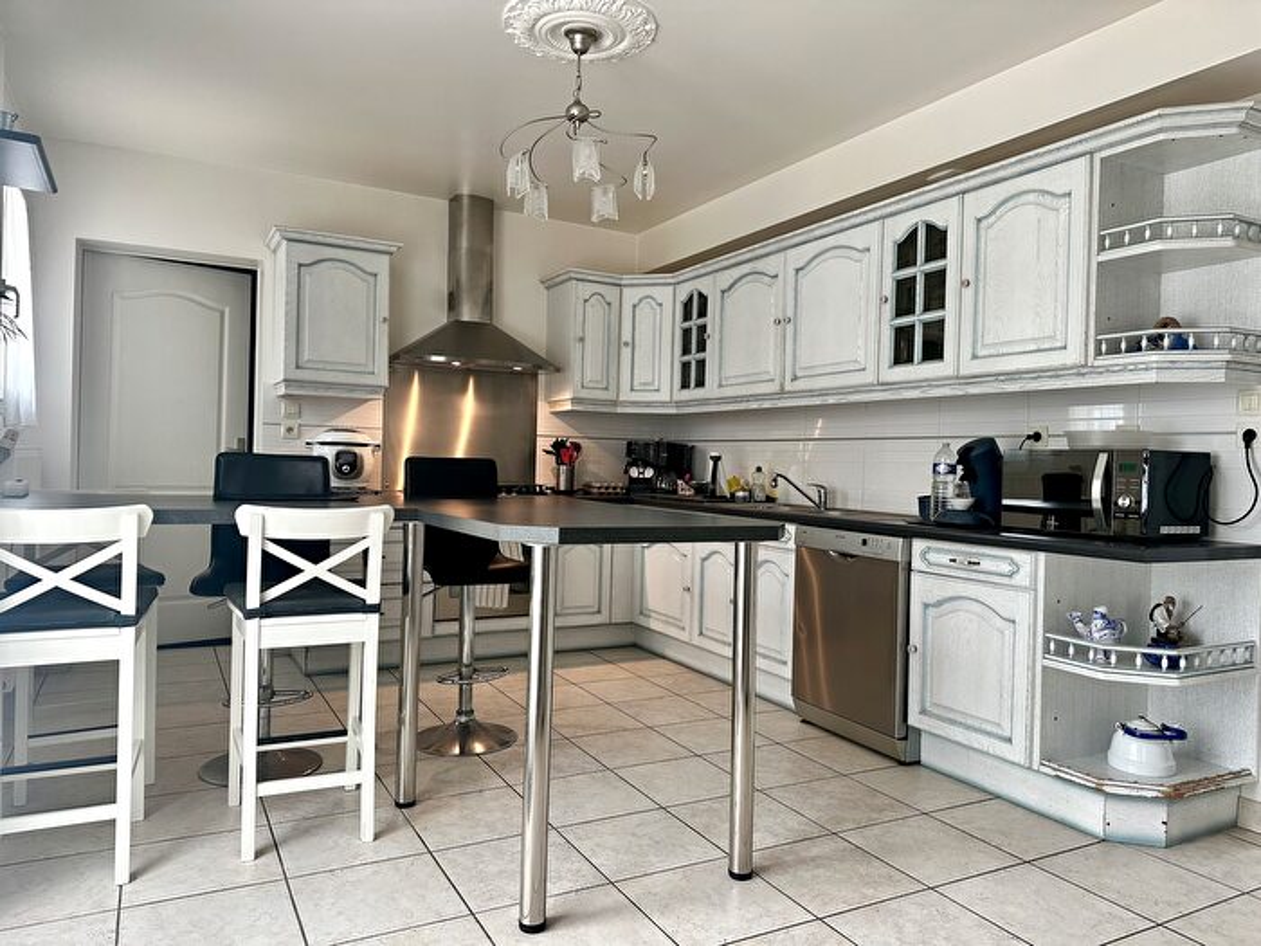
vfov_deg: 56.8
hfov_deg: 71.6
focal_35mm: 24
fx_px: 874
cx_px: 630
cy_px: 473
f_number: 1.78
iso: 160
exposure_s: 1/100
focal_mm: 6.86
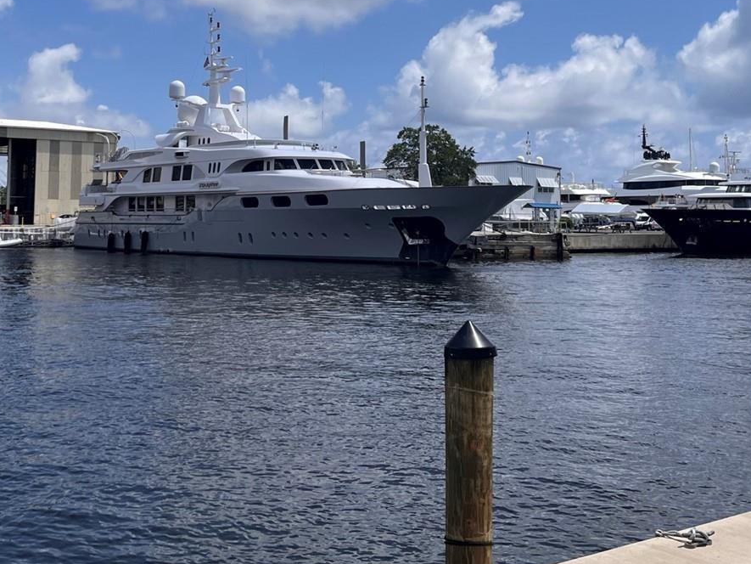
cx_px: 326
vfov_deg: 30.2
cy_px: 116
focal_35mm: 47
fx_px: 1020
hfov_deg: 40.4
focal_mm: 5.1
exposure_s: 1/7353
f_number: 1.6
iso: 50
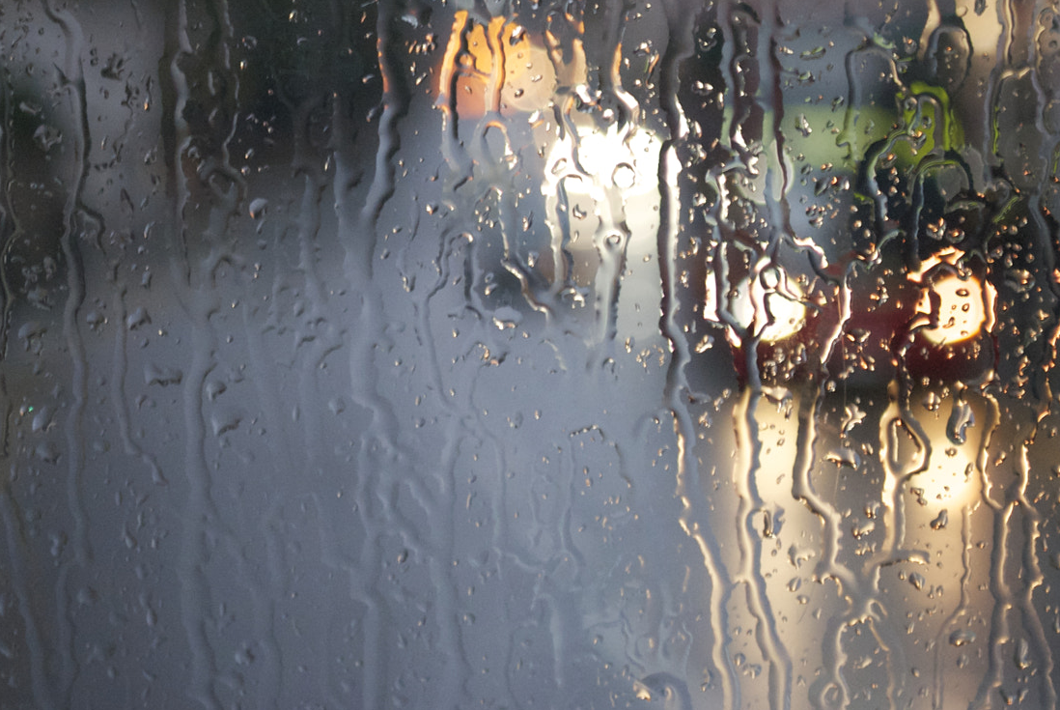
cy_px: 103
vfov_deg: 8.9
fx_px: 4538
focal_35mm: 154
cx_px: 343
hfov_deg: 13.3
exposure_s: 1/40
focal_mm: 55
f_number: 5.6
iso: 800
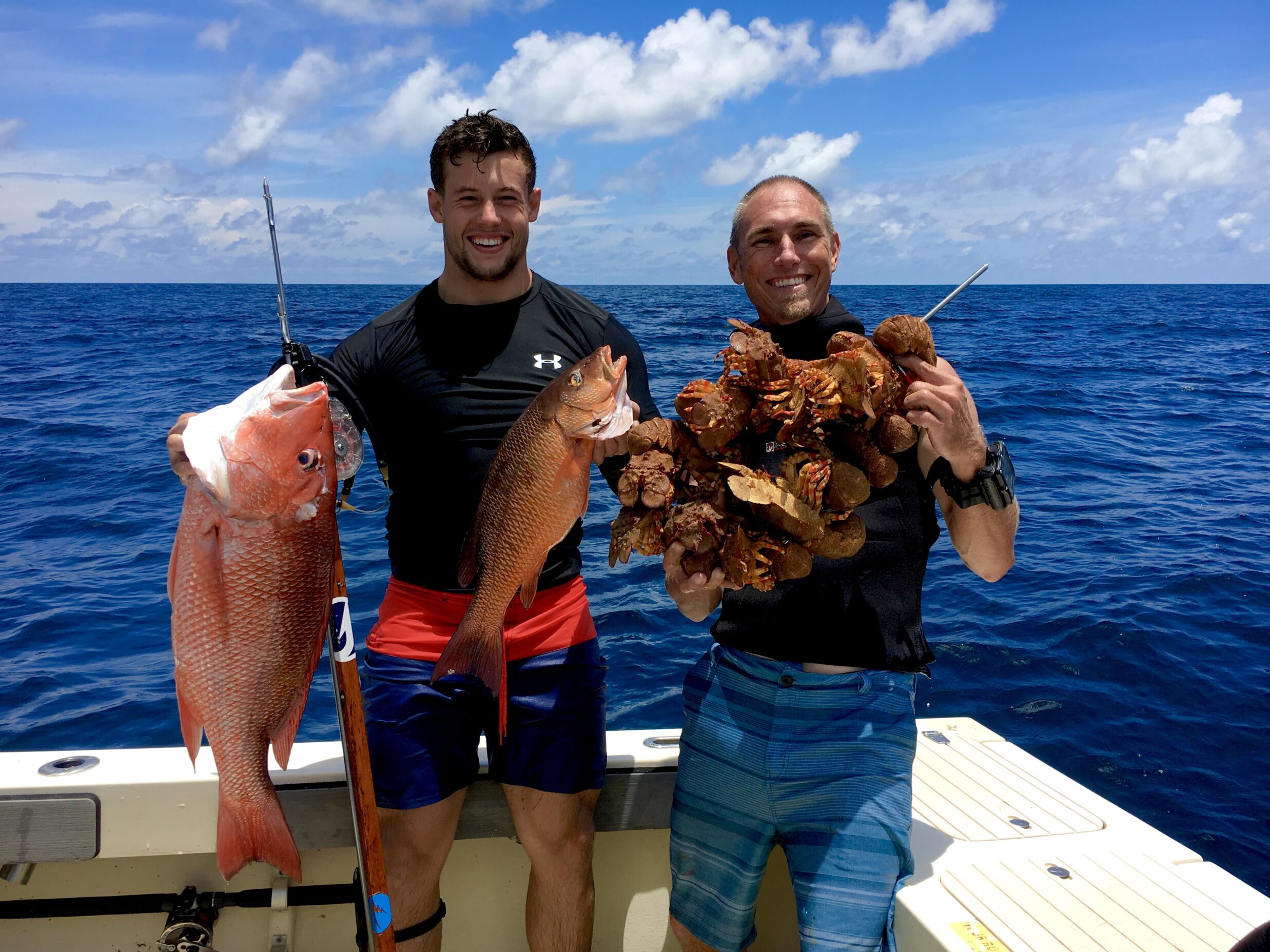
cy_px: 490
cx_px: 645
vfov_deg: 46.8
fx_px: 1101
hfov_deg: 60.0
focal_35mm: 30
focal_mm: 4.15
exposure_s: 1/1789
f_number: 2.2
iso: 25
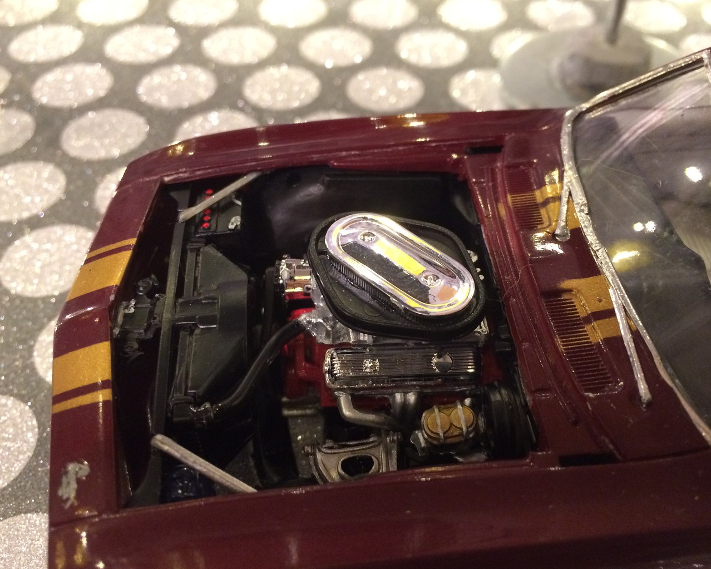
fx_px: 652
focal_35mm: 31
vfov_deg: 47.1
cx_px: 386
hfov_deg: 57.1
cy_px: 285
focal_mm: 4.15
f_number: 2.2
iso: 320
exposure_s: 1/20
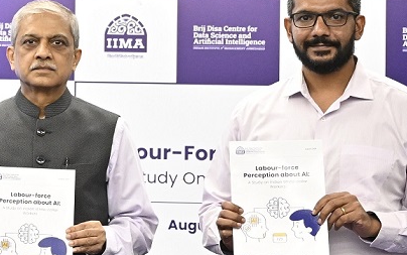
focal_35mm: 165
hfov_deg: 11.6
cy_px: 132
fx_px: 1831
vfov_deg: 8.0
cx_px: -373
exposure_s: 1/200
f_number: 3.5
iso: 2000
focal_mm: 34
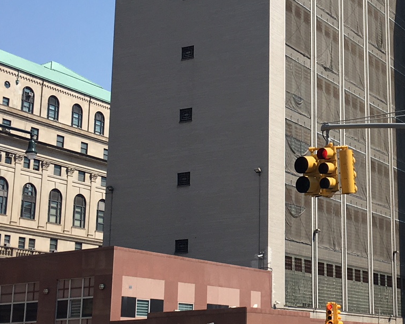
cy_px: 135
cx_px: 376
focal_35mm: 75
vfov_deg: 20.4
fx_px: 899
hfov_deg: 24.5
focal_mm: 4.15
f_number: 2.2
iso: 25
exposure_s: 1/1425
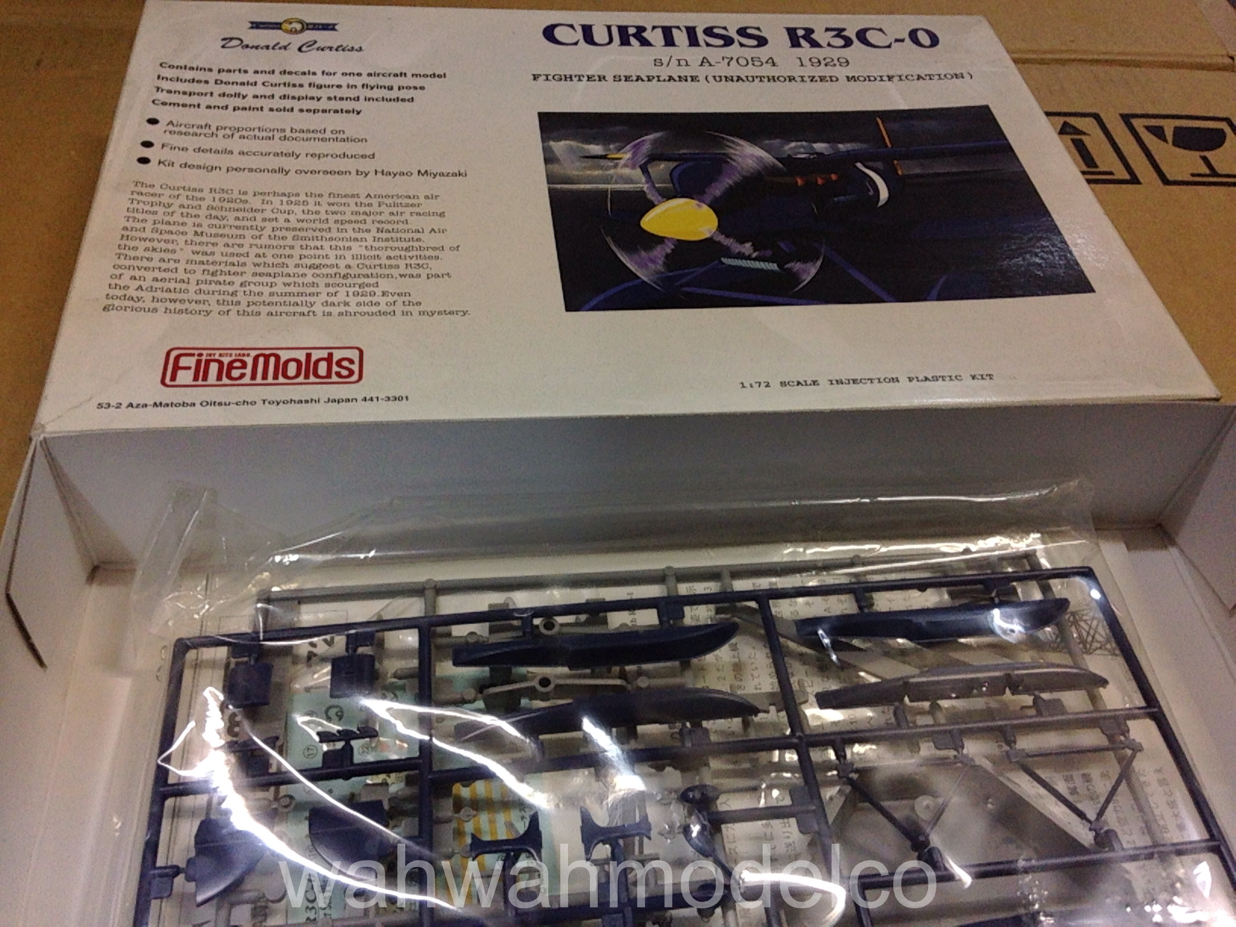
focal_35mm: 66
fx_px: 2357
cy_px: 464
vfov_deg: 22.3
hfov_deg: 29.4
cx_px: 618
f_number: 2.4
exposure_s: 1/60
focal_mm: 4.12
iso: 200
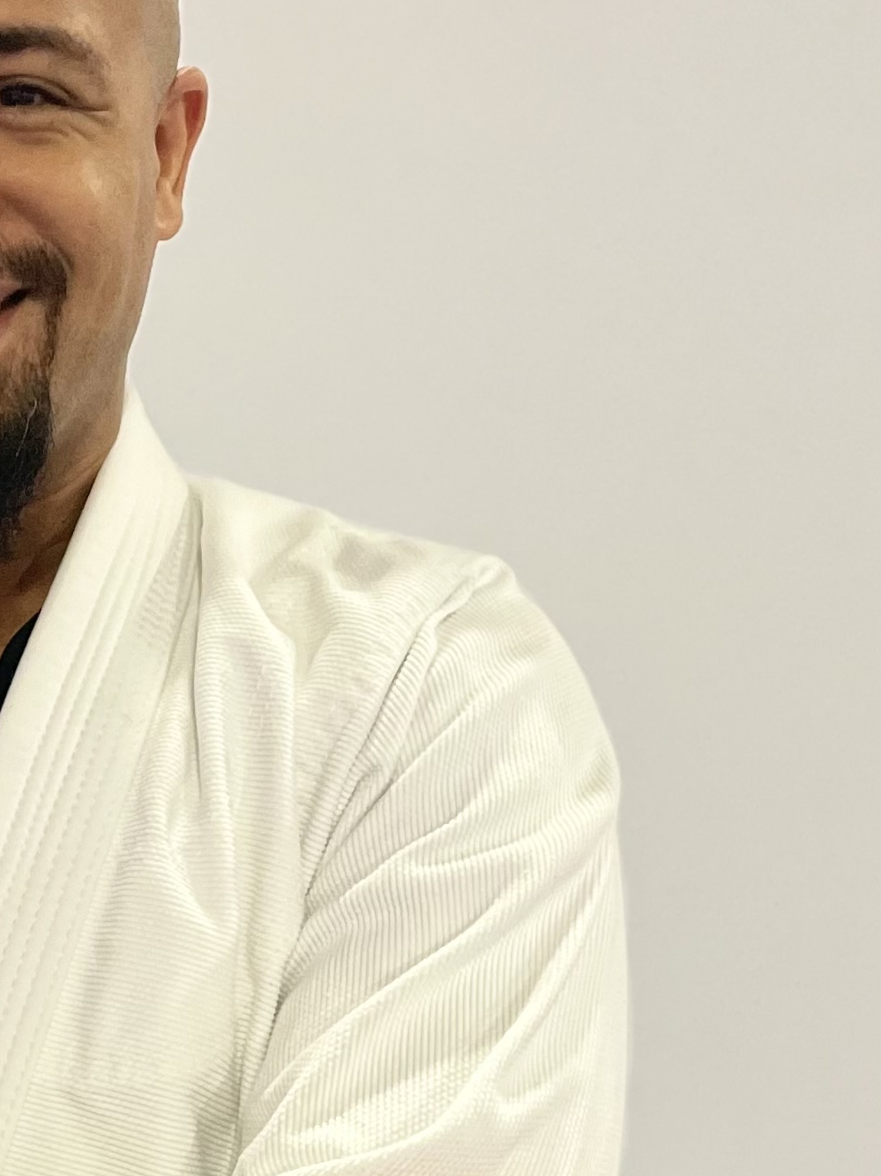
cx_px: -82
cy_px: 898
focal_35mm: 59
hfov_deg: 23.3
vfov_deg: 32.0
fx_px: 2003
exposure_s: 1/60
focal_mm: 4.2
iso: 320
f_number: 1.6
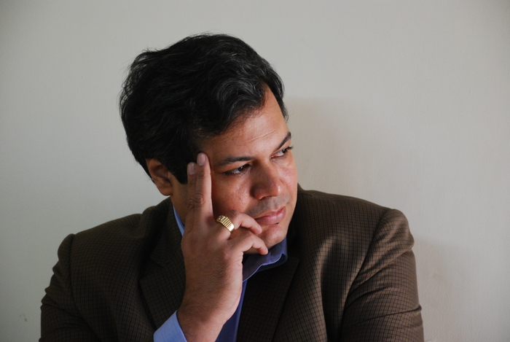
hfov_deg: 15.2
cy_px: 171
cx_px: 255
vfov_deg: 10.2
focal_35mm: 135
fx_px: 1915
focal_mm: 90
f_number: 5.6
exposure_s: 1/25
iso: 800
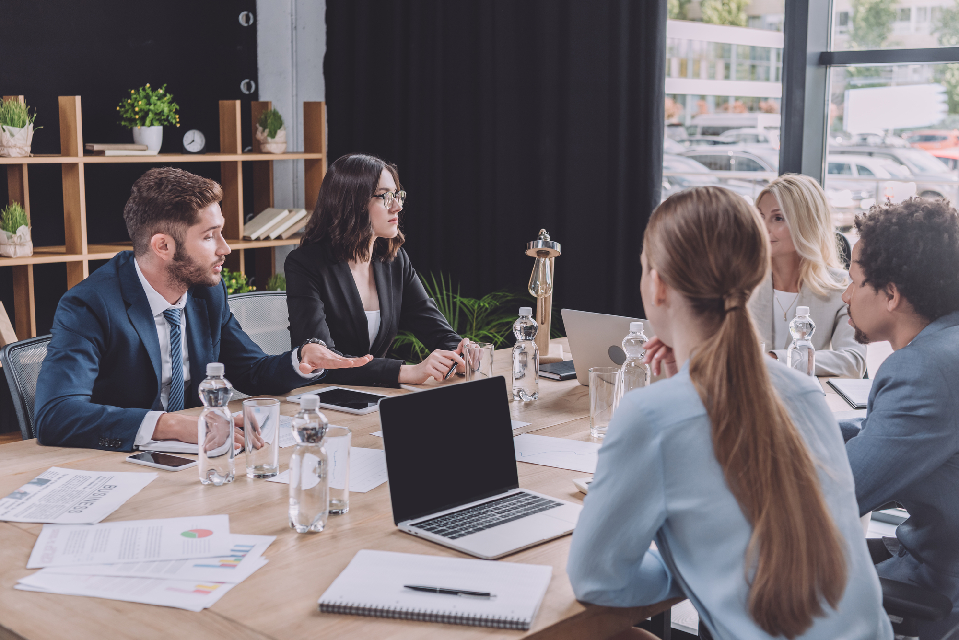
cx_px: 480
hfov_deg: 41.1
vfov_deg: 28.1
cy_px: 320
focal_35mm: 48
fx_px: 1279
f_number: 4
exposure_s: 1/200
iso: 400
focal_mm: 48
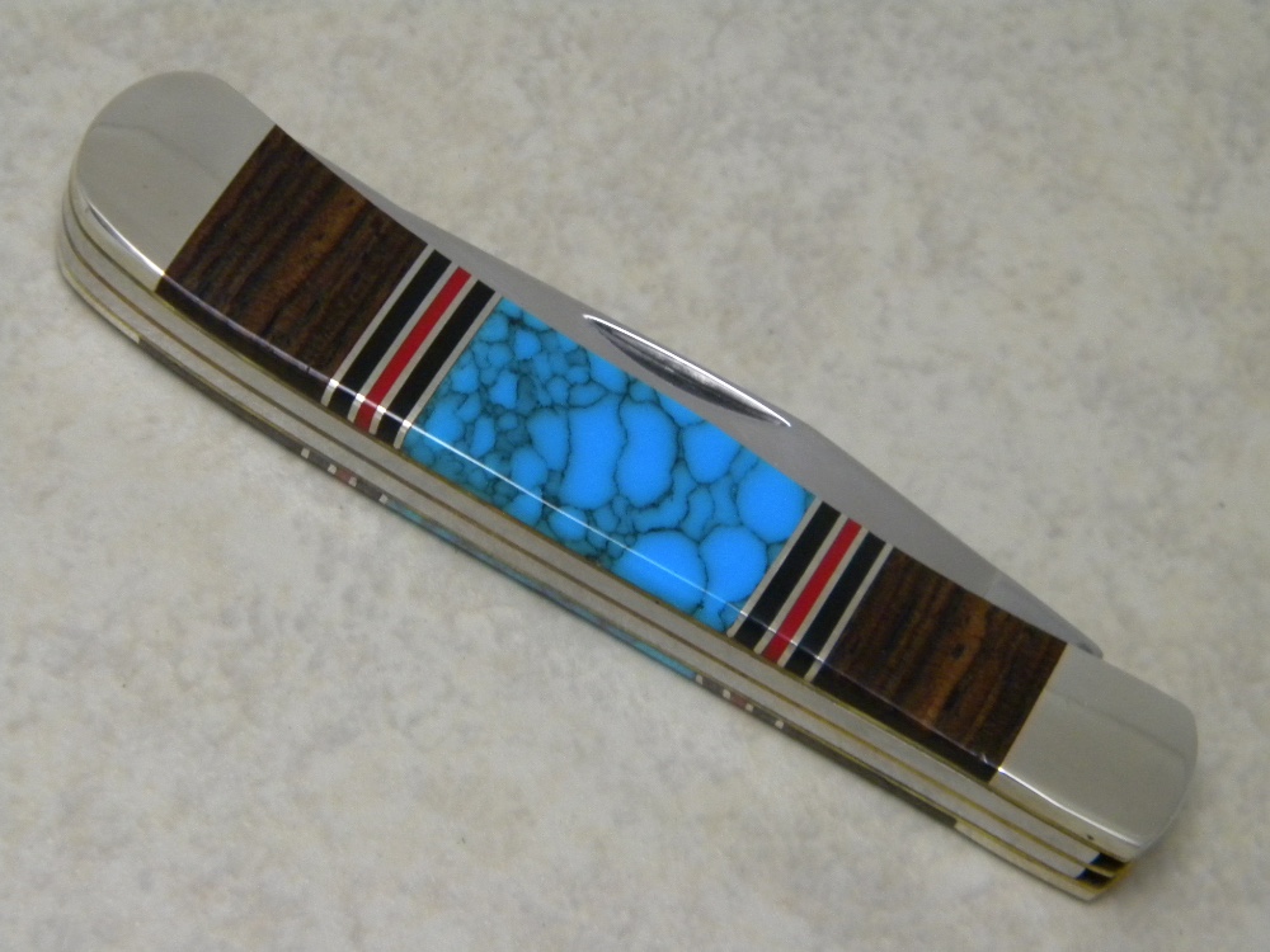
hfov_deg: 18.7
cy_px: 476
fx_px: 3852
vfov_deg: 14.1
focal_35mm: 105
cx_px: 635
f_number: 4.7
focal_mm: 19
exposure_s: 1/25.2
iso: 400
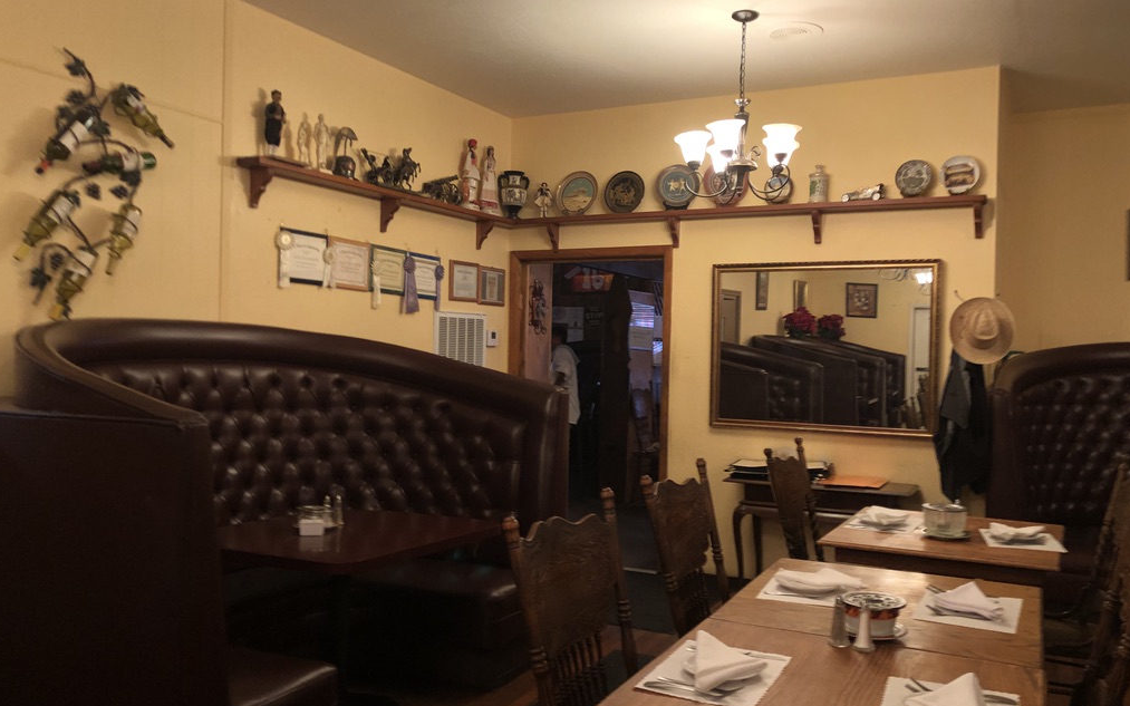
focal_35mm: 30
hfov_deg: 62.9
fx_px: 924
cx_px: 564
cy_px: 375
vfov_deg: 41.8
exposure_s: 1/30
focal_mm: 4
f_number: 1.8
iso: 400
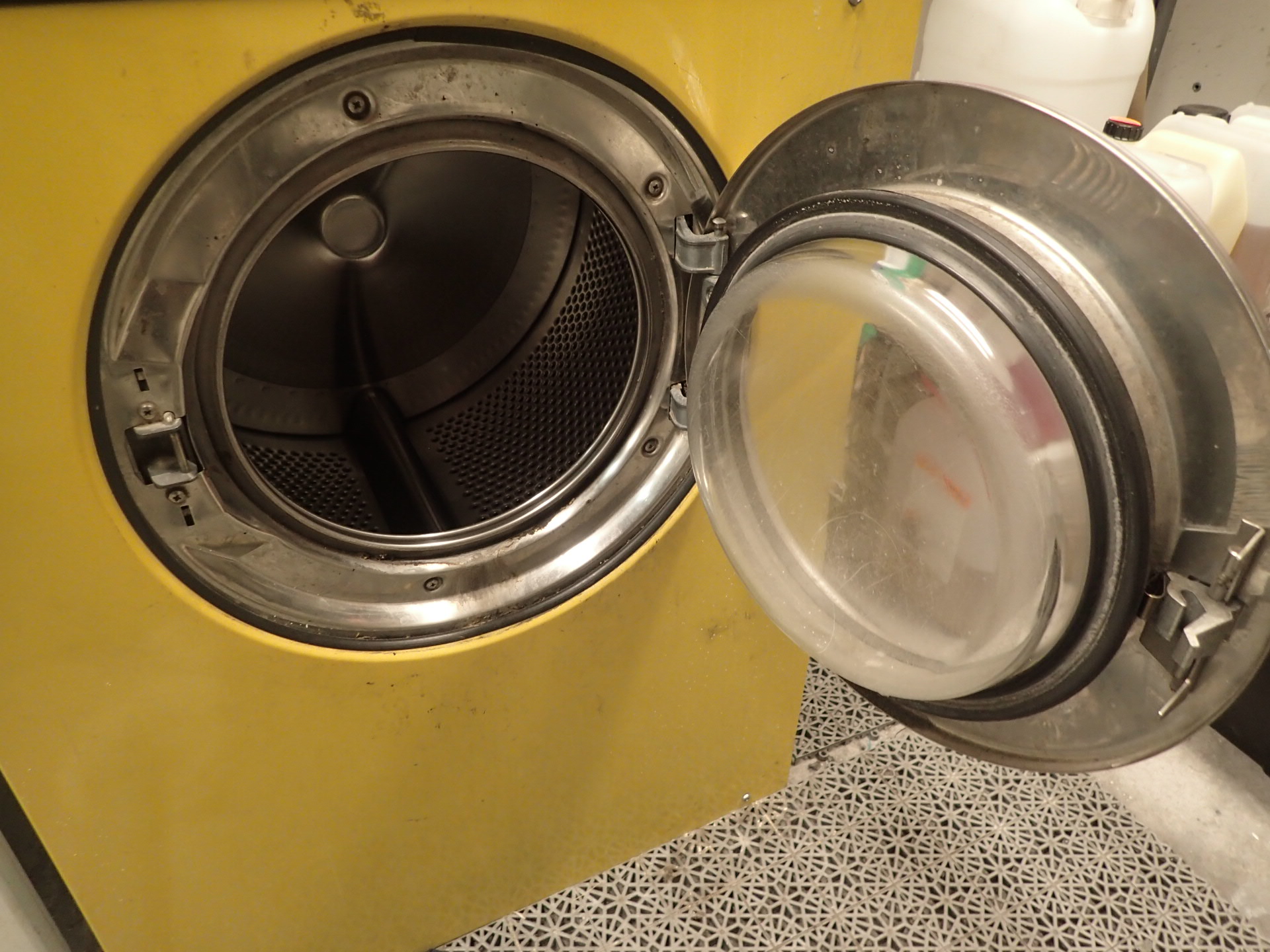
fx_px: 917
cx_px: 635
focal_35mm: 25
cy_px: 476
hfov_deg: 69.4
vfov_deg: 54.9
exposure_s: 1/30
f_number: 2
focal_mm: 4.5
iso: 250
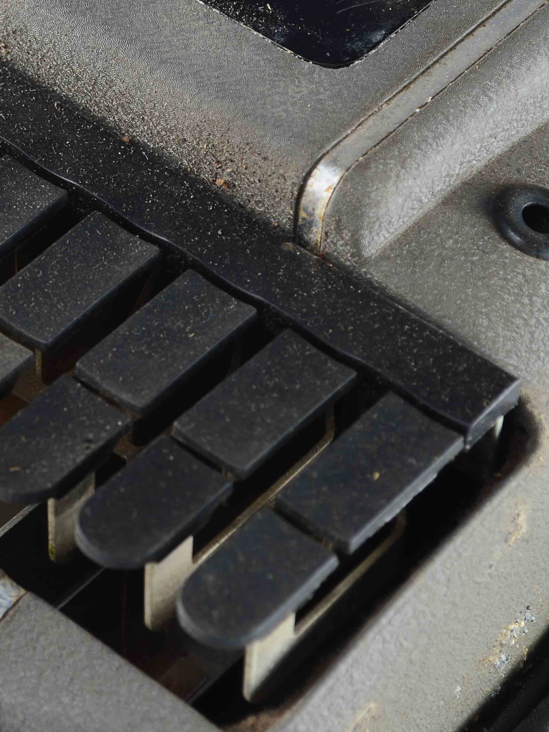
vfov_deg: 14.7
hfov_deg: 10.9
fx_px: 2834
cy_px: 331
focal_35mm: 134
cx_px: -95
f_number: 9
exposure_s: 1/80
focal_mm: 52
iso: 100
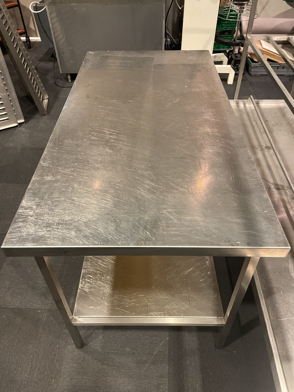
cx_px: 147
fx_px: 294
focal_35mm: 26
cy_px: 196
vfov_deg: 67.3
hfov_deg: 53.1
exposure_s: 1/50
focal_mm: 4.2
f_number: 1.6
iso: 500
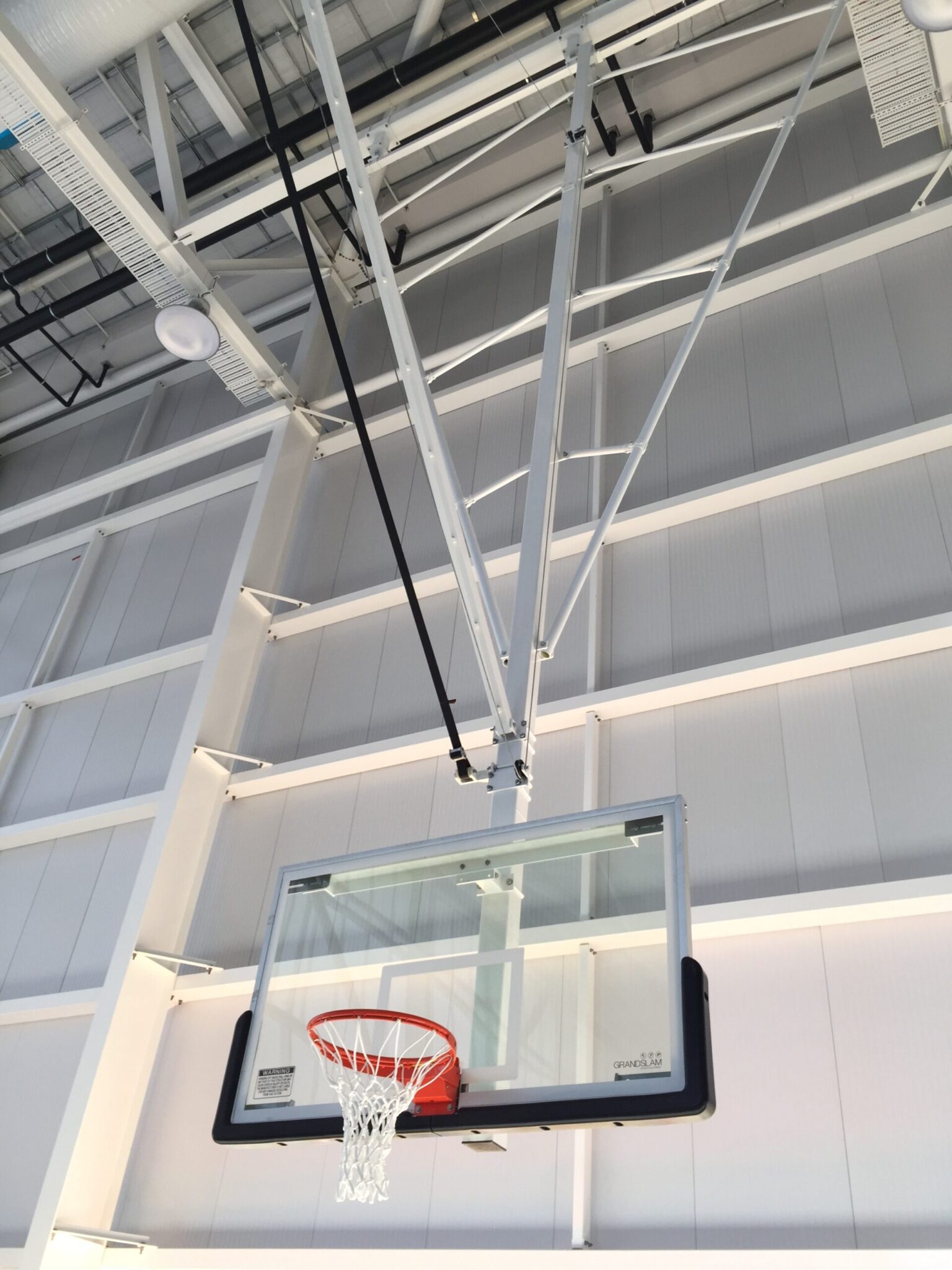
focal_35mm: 29
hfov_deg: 48.2
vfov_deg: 61.7
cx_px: 476
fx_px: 1063
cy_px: 635
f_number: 2.2
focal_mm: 4.15
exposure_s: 1/157
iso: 32
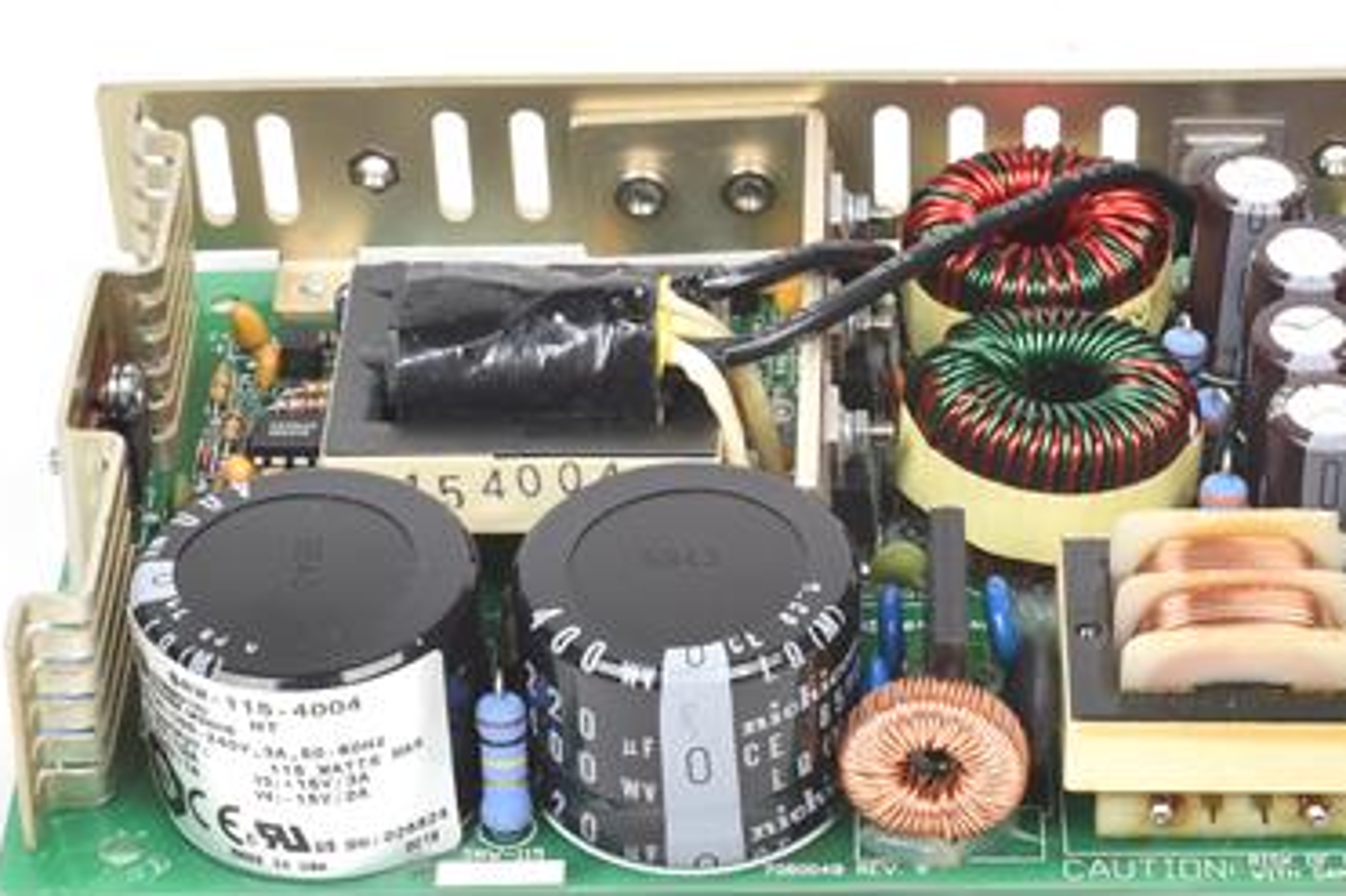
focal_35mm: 68
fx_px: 2541
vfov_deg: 20.0
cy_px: 533
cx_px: 834
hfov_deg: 29.6
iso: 200
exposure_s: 1/200
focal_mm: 28
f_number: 16
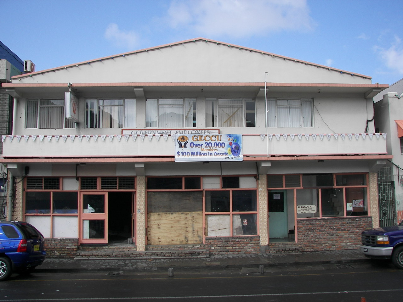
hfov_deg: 51.4
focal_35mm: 36
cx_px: 202
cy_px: 151
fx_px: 419
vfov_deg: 39.7
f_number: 2.8
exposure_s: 1/640
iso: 50
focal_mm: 6
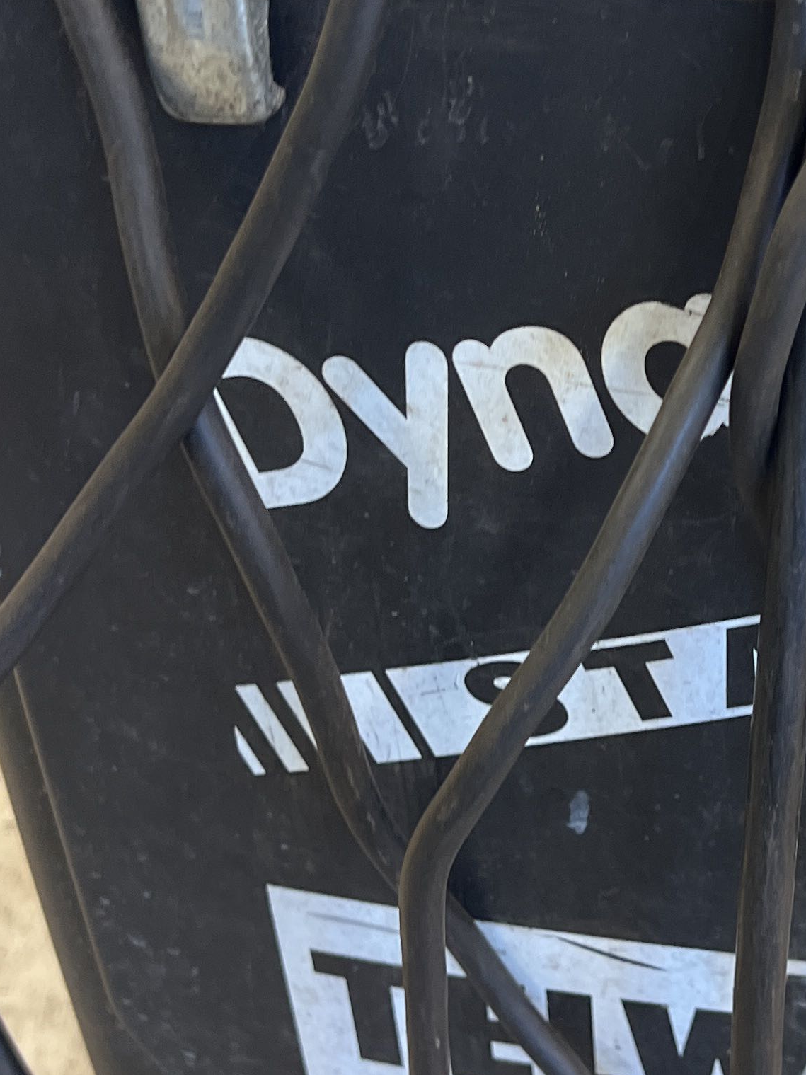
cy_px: 528
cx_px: 693
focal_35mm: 69
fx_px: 2142
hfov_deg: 20.9
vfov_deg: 28.2
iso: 125
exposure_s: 1/50
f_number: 1.5
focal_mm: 5.7
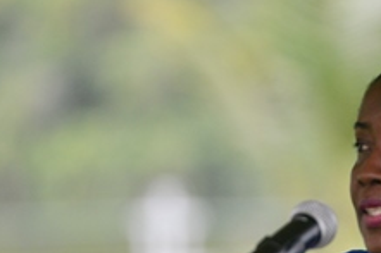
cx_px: 264
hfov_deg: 3.6
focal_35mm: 579
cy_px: 250
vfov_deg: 2.4
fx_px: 6123
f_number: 2.8
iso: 400
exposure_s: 1/1600
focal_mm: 200
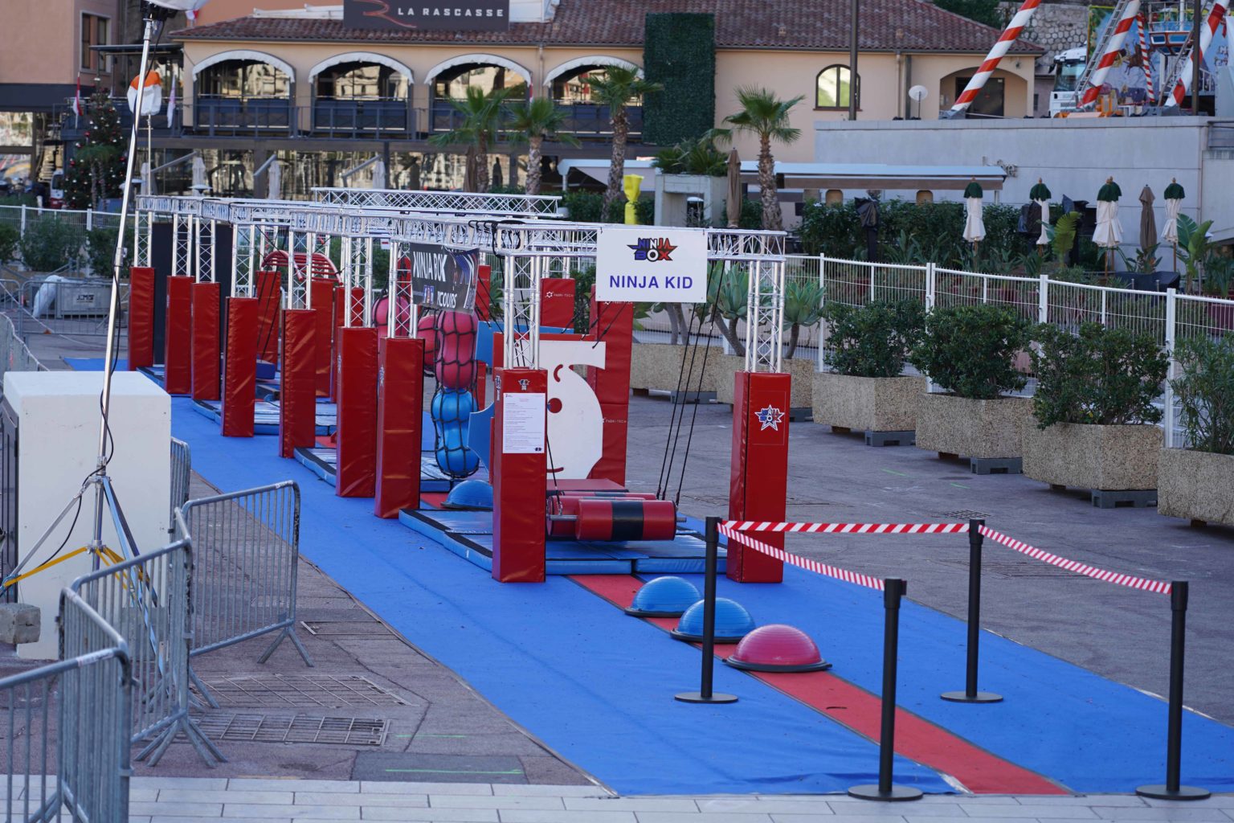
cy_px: 412
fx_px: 3599
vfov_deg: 13.0
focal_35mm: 105
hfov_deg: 19.5
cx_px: 617
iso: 100
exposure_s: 1/160
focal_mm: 105
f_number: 4.5
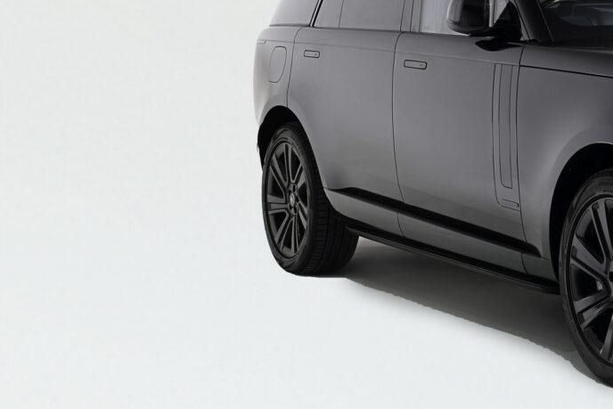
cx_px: 676
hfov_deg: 20.3
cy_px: 88
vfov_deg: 14.2
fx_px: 1635
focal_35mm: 96
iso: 320
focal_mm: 28.9
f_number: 3.2
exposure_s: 1/60
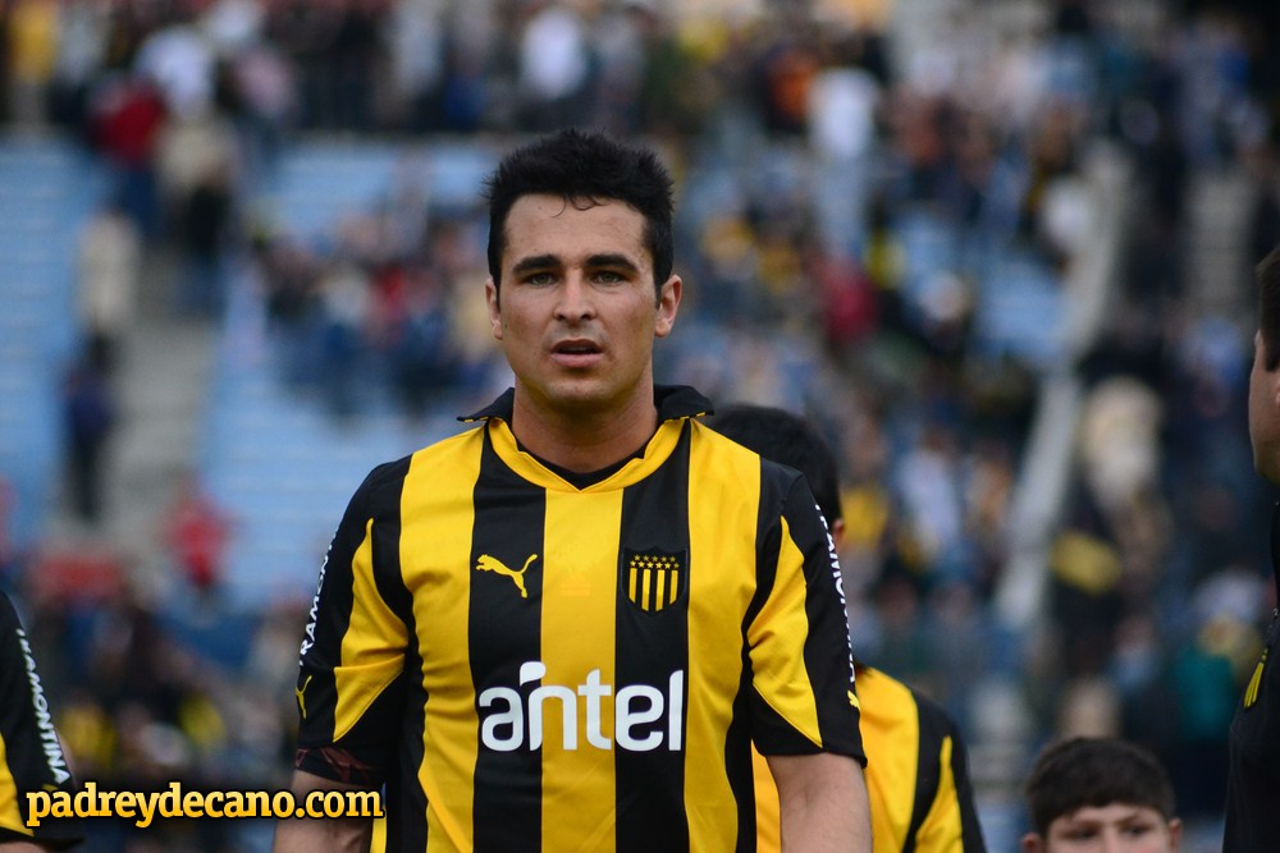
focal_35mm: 450
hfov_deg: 4.6
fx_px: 16001
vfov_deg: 3.1
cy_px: 426
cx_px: 640
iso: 1600
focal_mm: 300
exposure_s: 1/800
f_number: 5.6
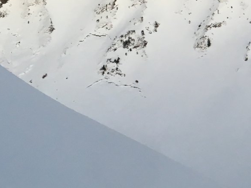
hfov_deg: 16.5
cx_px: 335
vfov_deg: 13.2
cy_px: 50
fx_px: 812
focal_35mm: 112
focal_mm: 4.15
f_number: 2.2
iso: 64
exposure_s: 1/33
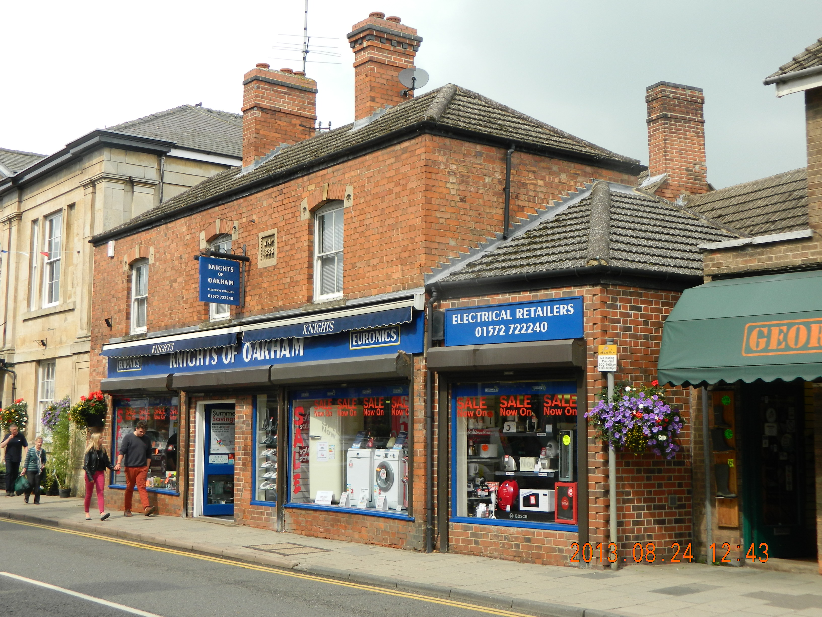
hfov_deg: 40.4
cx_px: 411
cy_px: 308
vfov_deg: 30.9
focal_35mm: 47
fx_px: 1116
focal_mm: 8.4
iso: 80
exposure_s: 1/200
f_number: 3.6
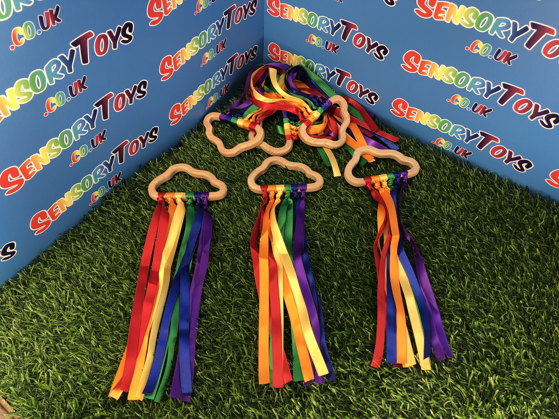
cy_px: 210
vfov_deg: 49.7
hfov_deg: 63.4
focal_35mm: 28
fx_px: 452
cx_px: 280
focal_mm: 4
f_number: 1.8
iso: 20
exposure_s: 1/171
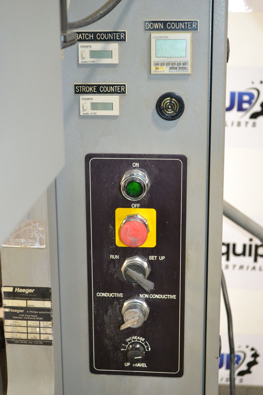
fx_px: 690
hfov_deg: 21.6
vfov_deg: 31.9
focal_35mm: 63
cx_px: 132
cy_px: 198
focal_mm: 42
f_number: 5.3
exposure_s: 1/60
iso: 2000
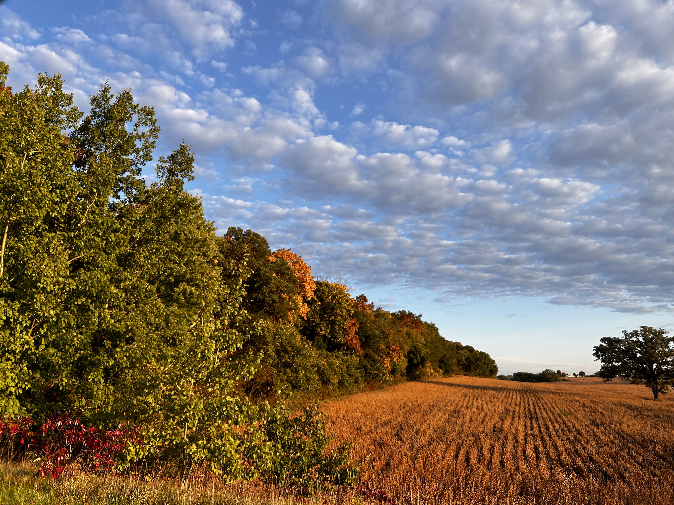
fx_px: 506
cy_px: 252
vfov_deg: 53.1
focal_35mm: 26
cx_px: 337
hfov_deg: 67.3
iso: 50
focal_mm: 5.7
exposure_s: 1/1079
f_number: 1.5
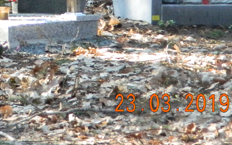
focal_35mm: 448
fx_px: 2833
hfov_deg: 4.7
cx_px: -32
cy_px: -122
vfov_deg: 2.9
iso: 400
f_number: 4.7
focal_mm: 23.2
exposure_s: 1/50
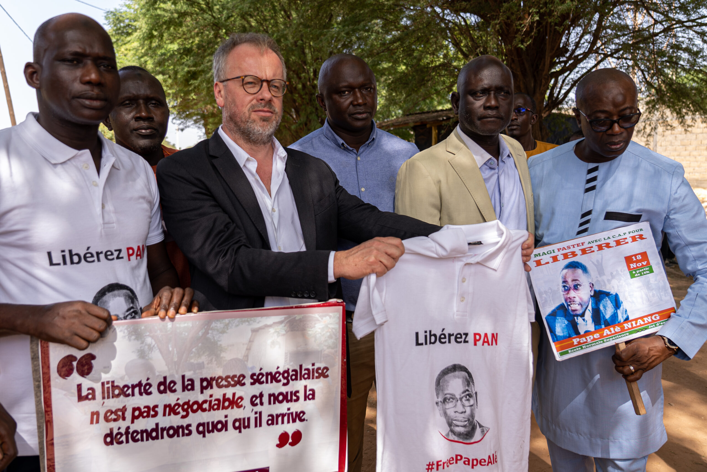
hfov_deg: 63.6
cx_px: 354
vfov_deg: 45.0
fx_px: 570
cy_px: 236
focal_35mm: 29
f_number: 4
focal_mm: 29
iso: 80
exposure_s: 1/160
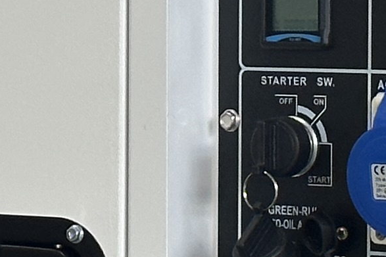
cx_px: 608
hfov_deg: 5.9
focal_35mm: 343
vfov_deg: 4.0
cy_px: 61
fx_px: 3676
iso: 80
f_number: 1.78
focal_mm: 6.86
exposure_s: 1/121
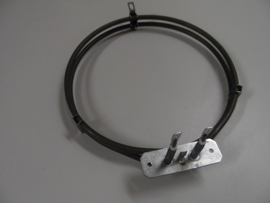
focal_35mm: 24
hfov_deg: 71.6
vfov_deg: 56.8
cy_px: 102
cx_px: 135
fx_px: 187
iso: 480
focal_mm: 4
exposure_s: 1/30
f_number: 3.2
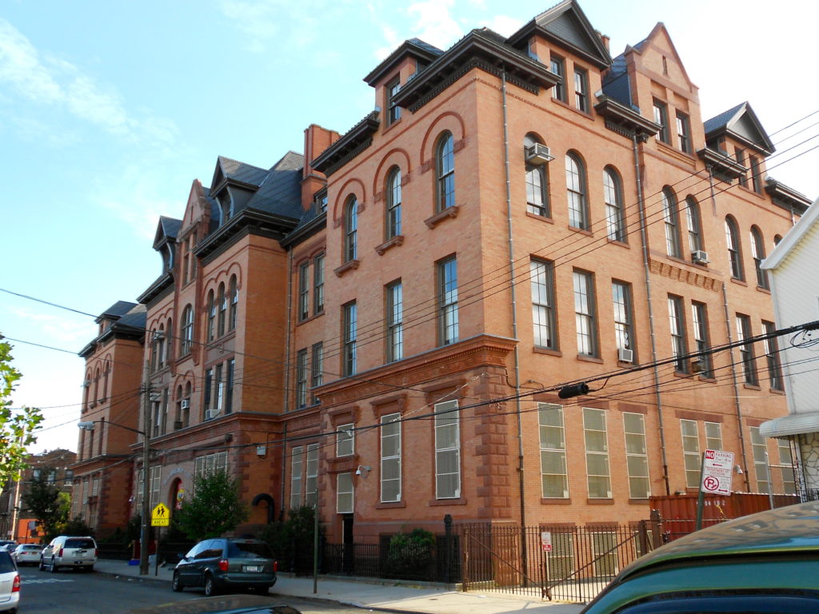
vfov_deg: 53.1
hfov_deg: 67.3
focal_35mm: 26
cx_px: 410
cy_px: 307
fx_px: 615
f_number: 3.2
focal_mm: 4.6
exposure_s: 1/200
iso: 80
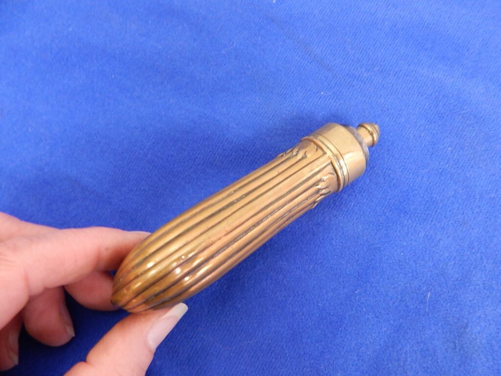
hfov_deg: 76.4
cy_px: 188
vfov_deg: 61.1
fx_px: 318
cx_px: 250
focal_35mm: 22
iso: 400
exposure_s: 1/10
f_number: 3
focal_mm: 4
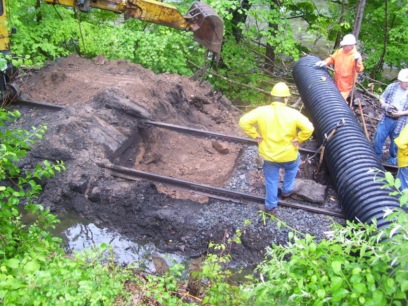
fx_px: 436
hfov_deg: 50.1
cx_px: 204
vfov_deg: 38.7
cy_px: 153
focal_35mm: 37
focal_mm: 6
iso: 80
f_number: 2.7
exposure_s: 1/125
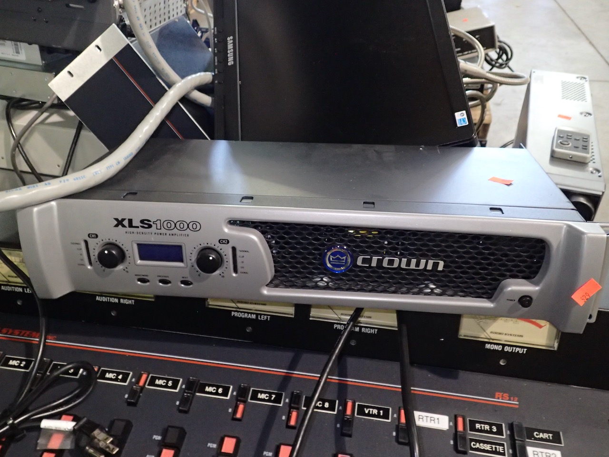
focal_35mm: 30
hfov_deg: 60.0
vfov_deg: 46.8
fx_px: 528
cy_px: 228
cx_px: 304
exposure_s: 1/30
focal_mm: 5.5
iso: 800
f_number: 2.3
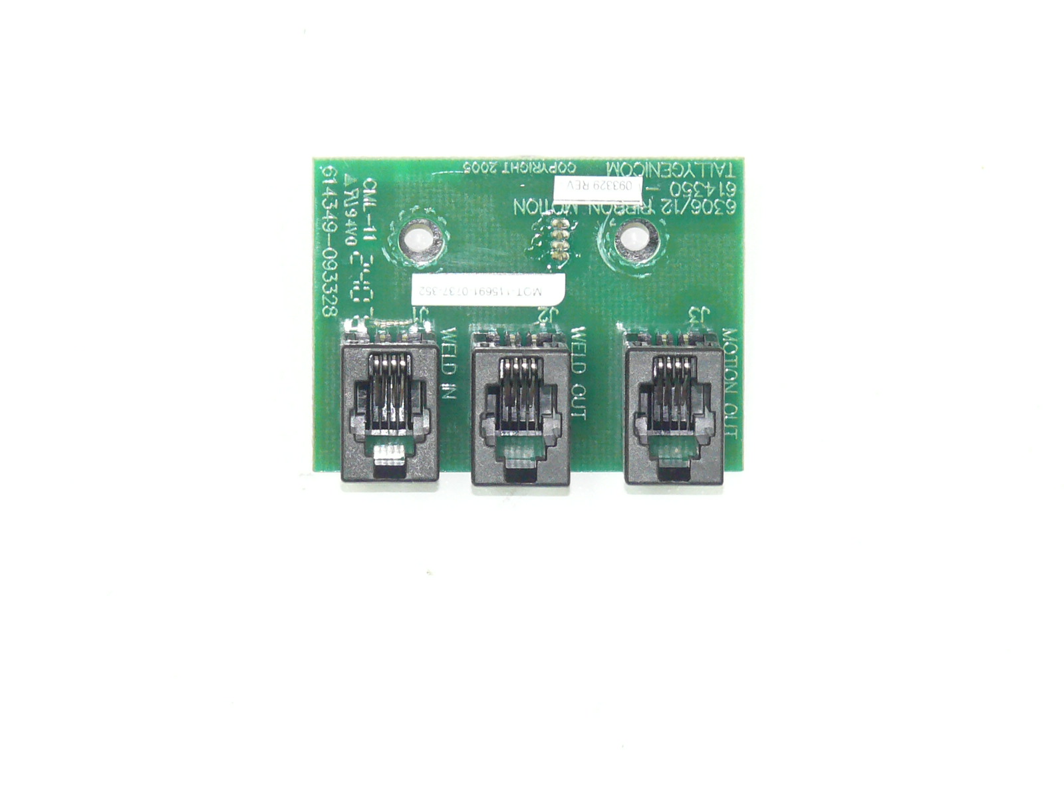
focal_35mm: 319
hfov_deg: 6.2
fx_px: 9805
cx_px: 532
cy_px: 399
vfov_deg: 4.7
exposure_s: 1/30
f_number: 3.6
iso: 200
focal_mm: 37.9
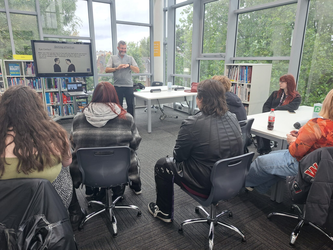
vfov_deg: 56.8
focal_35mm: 24
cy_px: 125
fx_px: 231
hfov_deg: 71.6
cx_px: 166
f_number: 1.8
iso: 50
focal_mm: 5.23
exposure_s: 1/50
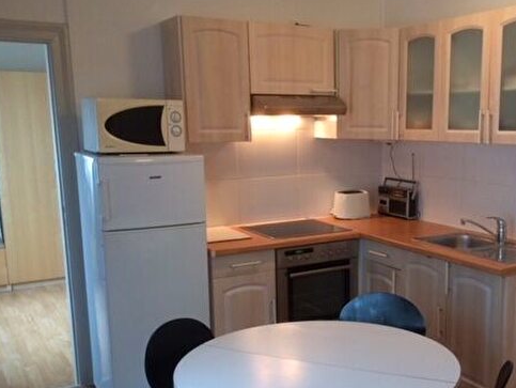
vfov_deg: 34.2
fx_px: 627
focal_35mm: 42
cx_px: 350
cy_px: 241
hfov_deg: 44.0
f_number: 2.2
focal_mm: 4.15
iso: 200
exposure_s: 1/33
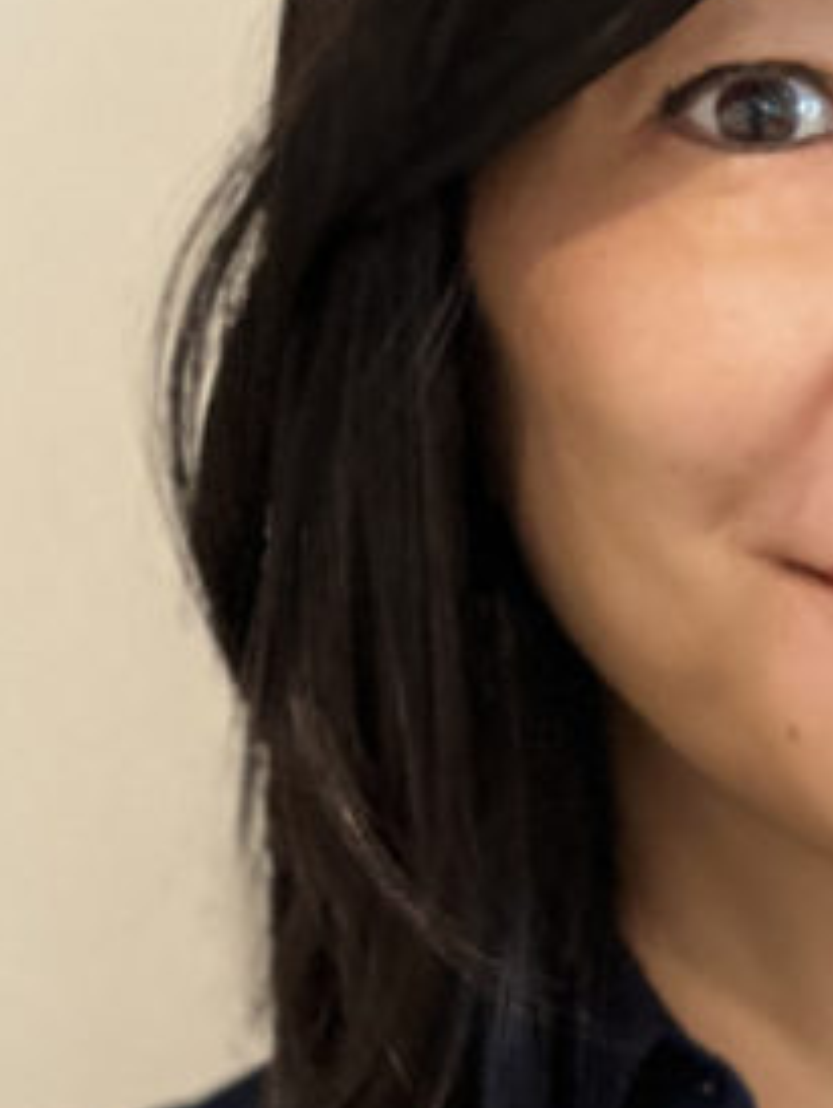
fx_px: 3107
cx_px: 930
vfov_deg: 19.8
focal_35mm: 97
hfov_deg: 14.9
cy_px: 1007
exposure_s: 1/40
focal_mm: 5.1
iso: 500
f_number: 1.6
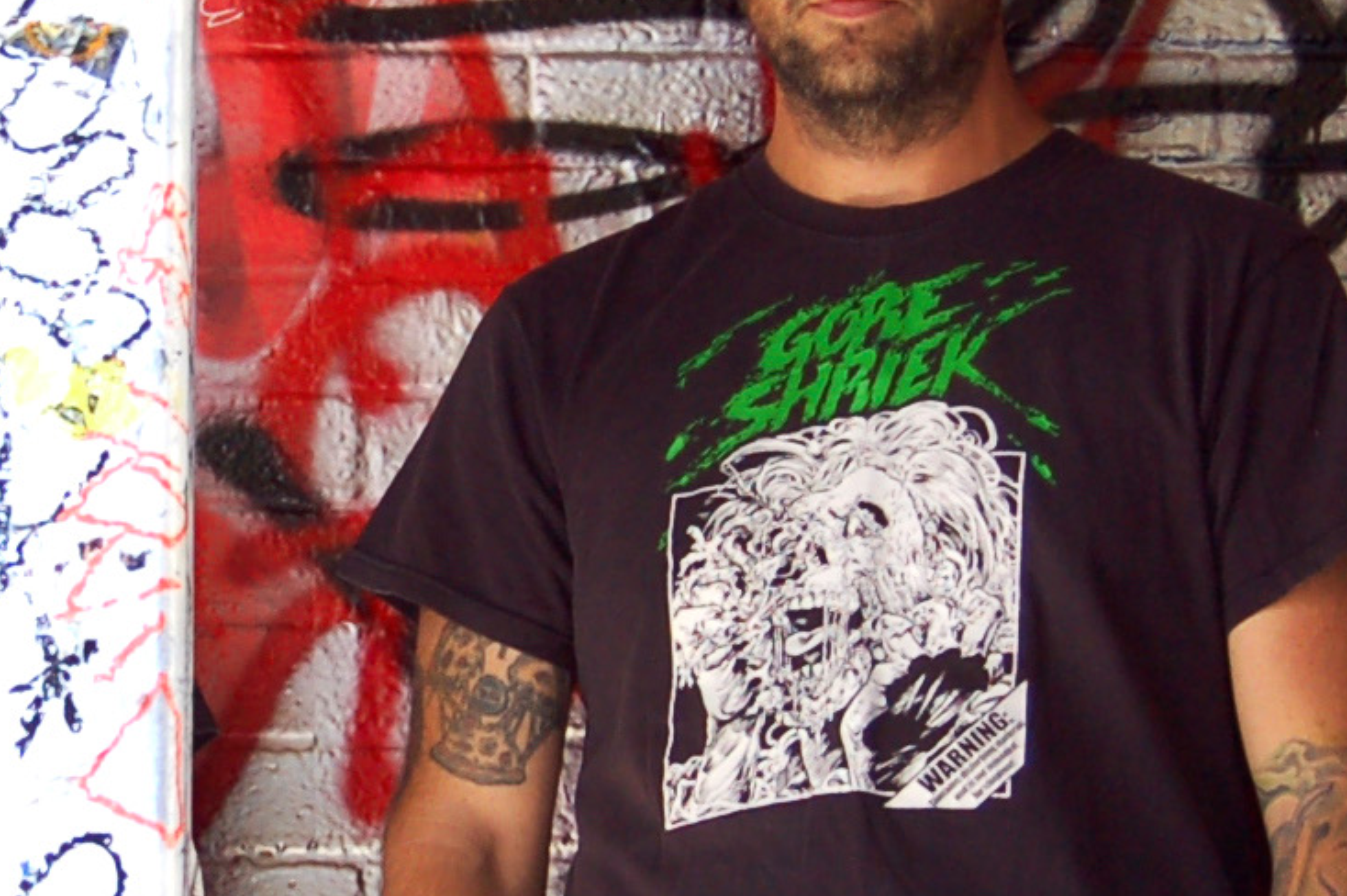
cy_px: 430
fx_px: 8039
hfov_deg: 9.5
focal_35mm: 215
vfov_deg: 6.4
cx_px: 53
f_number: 4.8
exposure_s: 1/40
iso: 400
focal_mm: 35
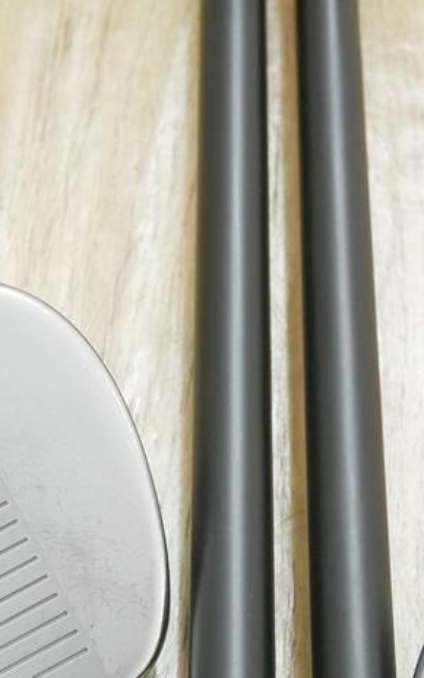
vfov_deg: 14.2
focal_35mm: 146
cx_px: 219
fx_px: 2699
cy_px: 582
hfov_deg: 9.0
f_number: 4.5
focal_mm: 25
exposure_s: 1/40
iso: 1600
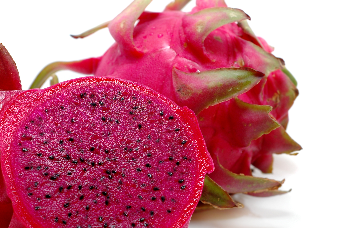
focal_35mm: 96
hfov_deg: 21.2
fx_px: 914
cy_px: 129
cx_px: 141
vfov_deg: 14.2
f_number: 5.6
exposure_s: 1/60
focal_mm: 50
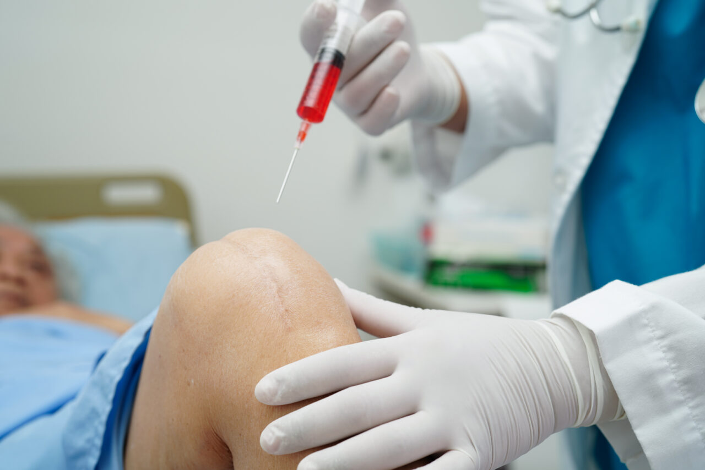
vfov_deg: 27.0
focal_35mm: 50
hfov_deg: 39.6
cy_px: 235
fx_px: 979
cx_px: 352
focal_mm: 50
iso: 100
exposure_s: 1/60
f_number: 3.5
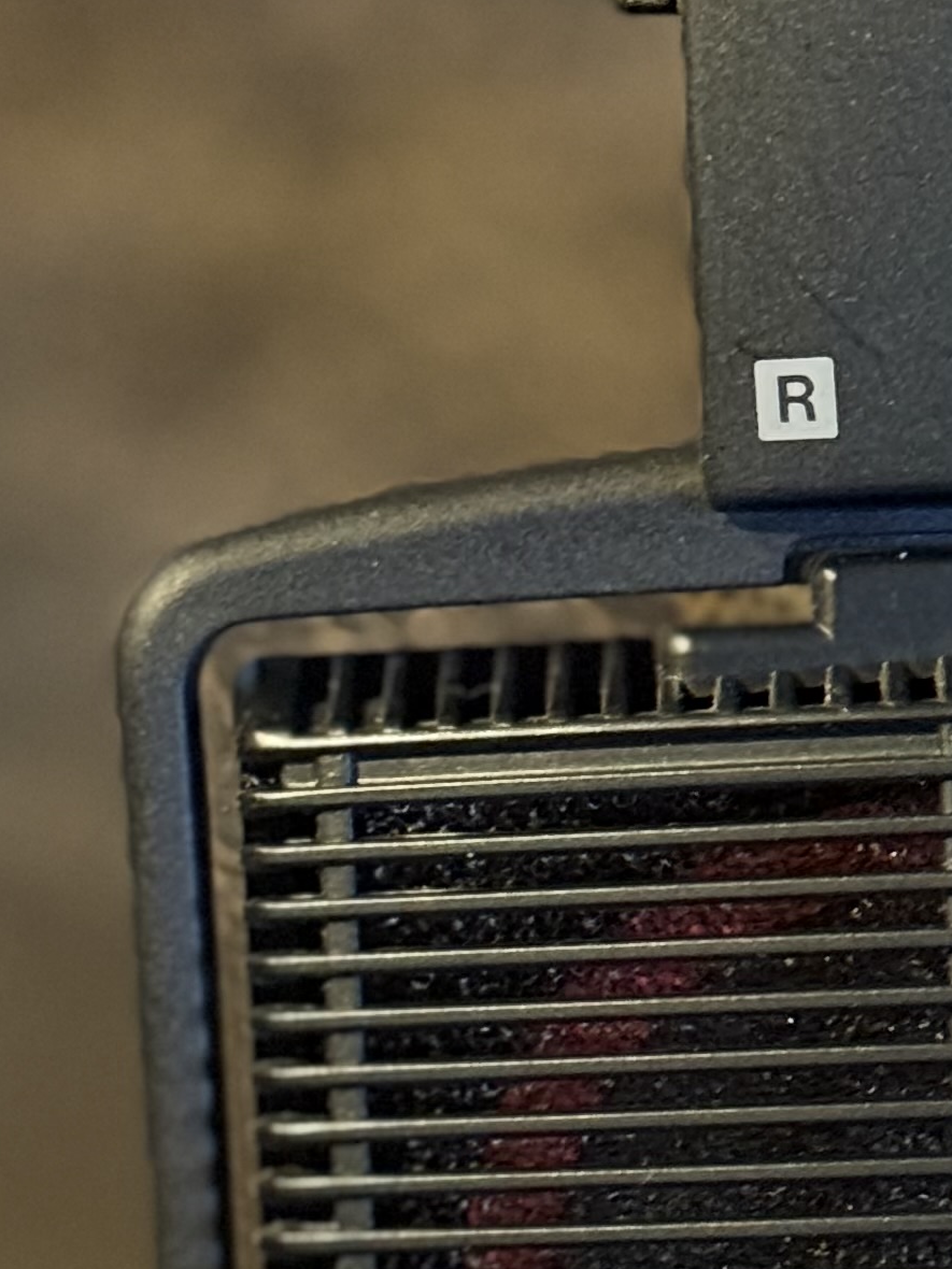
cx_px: 1021
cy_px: 1126
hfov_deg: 9.0
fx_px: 6014
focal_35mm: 164
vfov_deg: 12.0
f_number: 1.78
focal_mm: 6.76
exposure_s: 1/17
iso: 1600
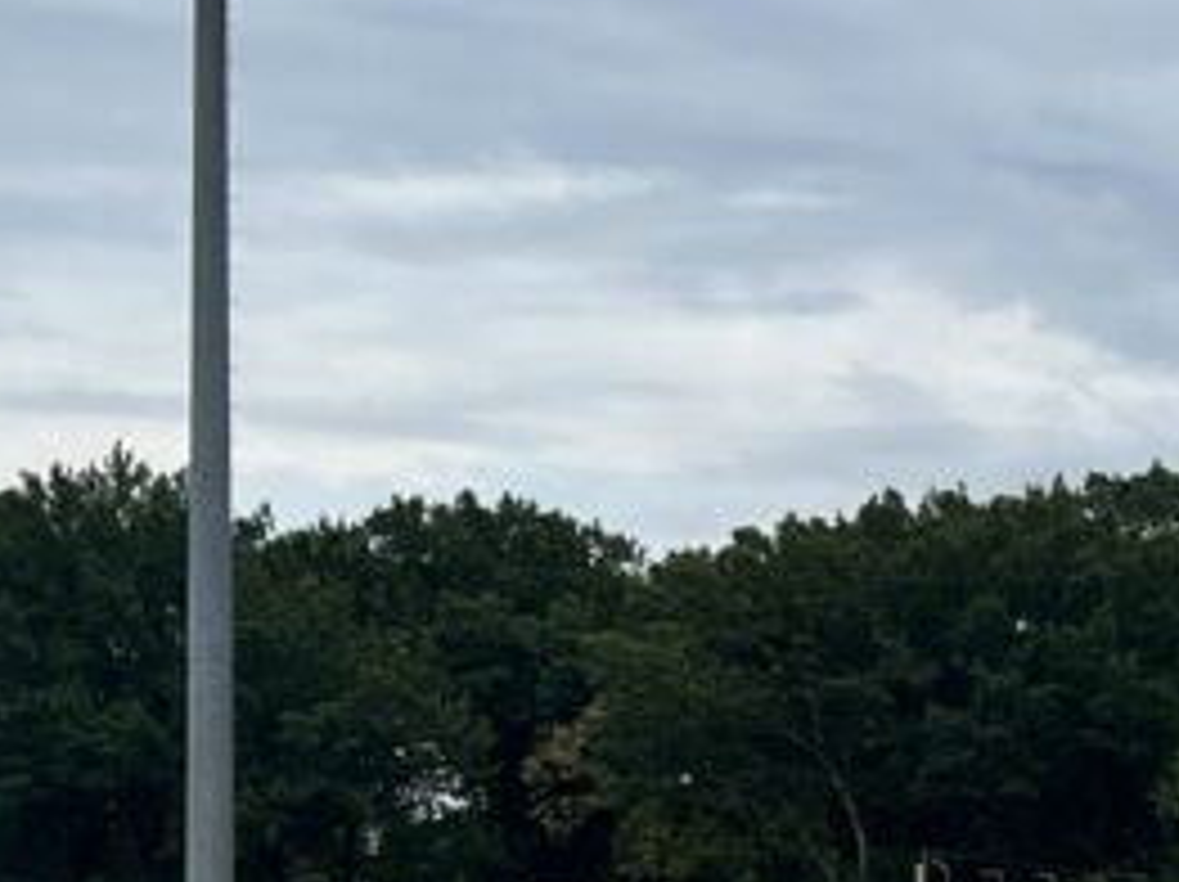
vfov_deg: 9.1
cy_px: 1260
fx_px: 5410
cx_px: 1616
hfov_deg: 12.0
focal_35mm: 159
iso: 50
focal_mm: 5.7
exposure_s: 1/2571
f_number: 1.5
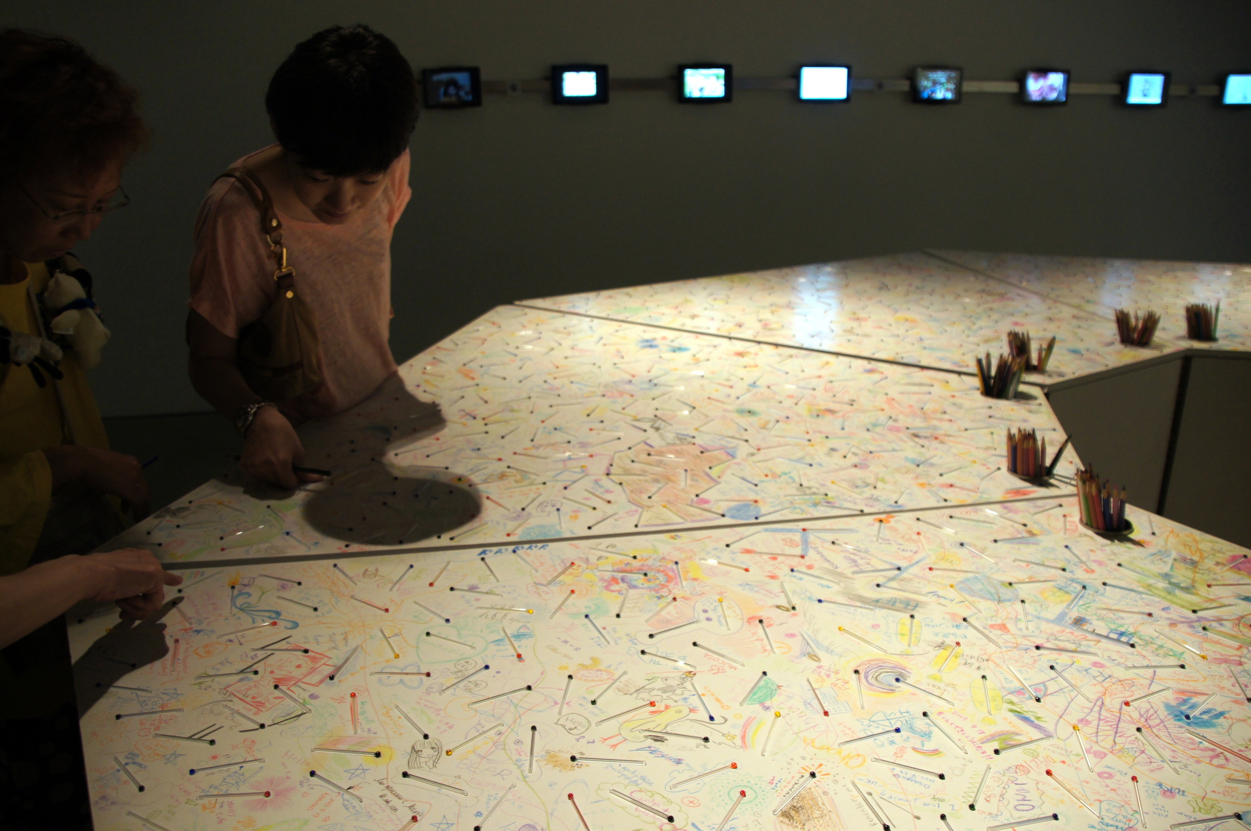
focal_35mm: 27
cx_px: 626
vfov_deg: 47.8
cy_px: 416
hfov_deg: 67.5
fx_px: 937
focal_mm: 18
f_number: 3.5
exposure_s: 1/30
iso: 400
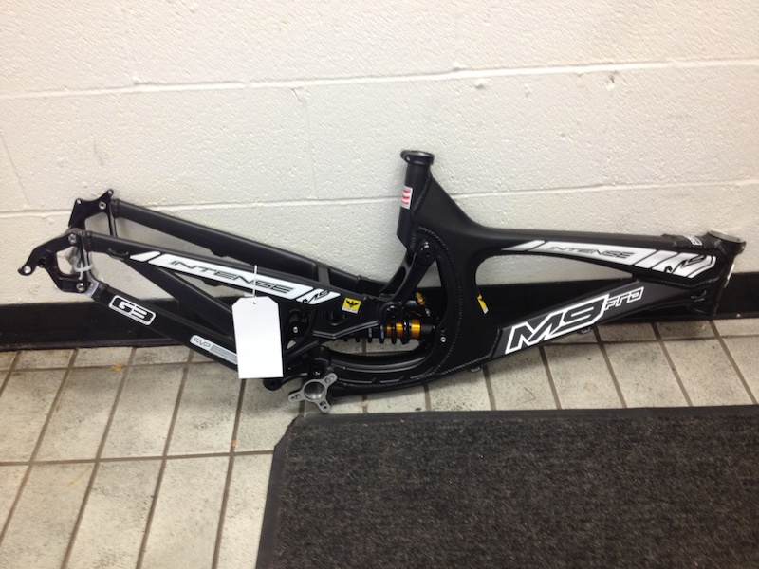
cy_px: 284
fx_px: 767
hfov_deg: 52.6
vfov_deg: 40.7
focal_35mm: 35
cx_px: 380
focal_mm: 4.28
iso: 80
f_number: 2.4
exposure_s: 1/20
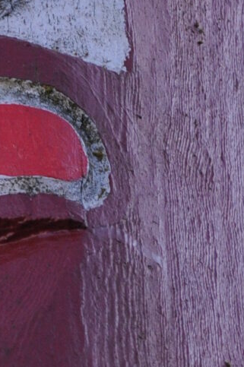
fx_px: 15384
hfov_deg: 0.9
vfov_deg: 1.4
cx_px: -268
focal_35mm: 1510
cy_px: 226
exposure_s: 1/320
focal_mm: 190
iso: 400
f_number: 6.3
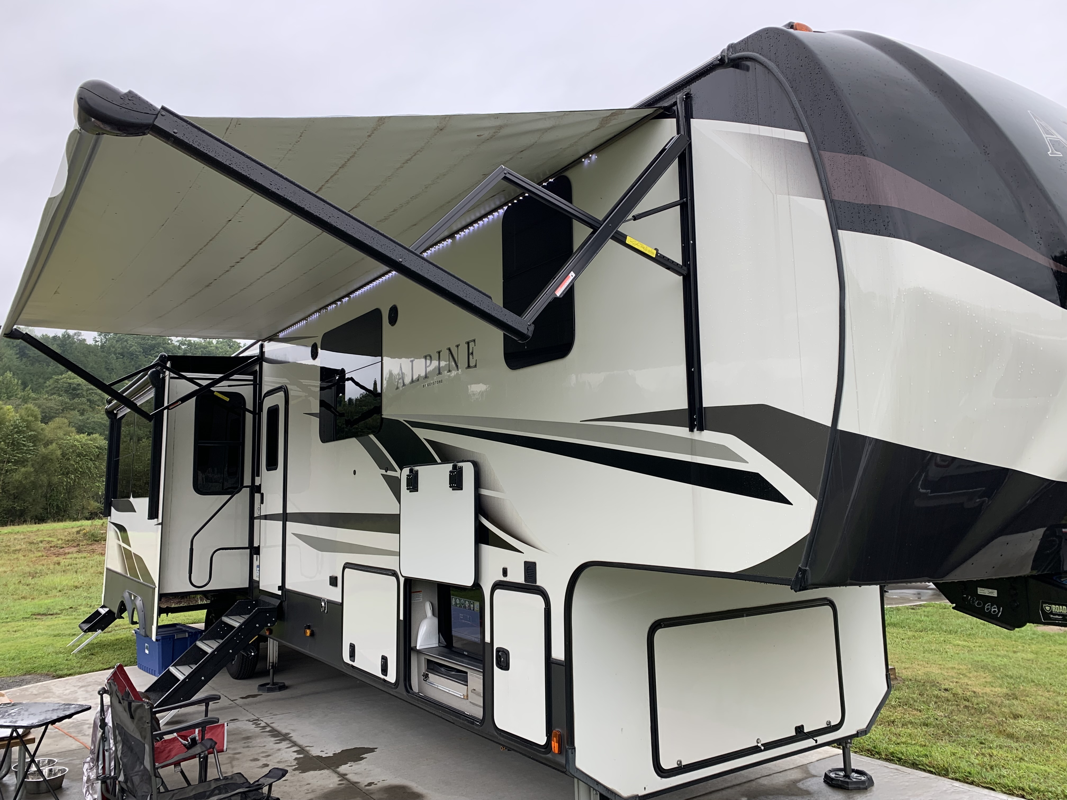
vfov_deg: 53.1
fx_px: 801
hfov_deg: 67.3
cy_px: 400
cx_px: 534
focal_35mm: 26
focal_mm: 4.25
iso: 25
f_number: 1.8
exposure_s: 1/121
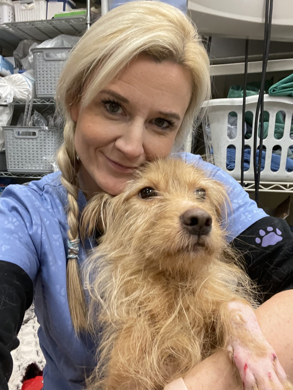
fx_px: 339
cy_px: 195
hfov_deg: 46.8
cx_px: 146
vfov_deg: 60.0
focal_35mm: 30
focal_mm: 2.71
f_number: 2.2
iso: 320
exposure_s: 1/40
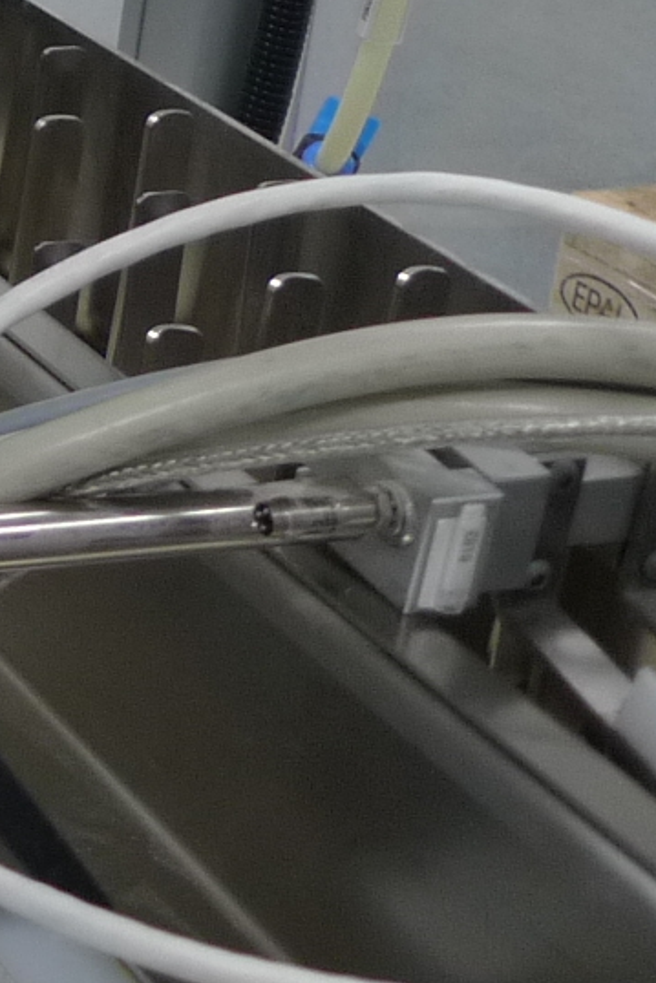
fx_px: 2595
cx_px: -1137
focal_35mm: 95
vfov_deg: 20.0
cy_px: -230
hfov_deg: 11.0
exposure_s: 1/30
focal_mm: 5.1
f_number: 2
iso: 125
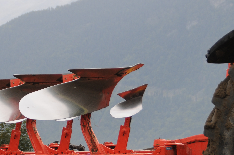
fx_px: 1447
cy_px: 105
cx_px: 14
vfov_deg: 6.1
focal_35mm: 223
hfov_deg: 9.2
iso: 200
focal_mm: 60
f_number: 8
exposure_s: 1/250
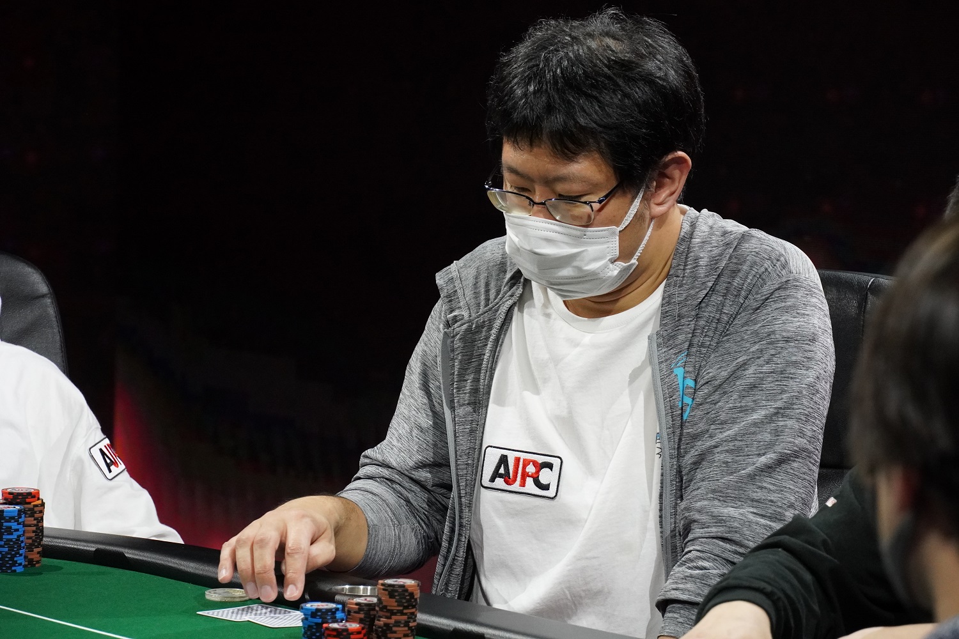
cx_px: 480
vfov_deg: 9.4
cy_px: 320
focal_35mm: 146
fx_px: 3876
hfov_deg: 14.1
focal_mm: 97
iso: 3200
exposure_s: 1/250
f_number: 7.1
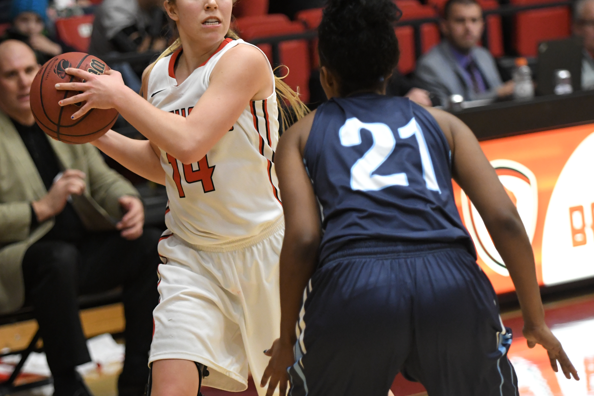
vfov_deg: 6.3
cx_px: 255
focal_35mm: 219
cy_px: 181
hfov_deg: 9.4
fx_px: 3606
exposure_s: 1/640
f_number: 2.8
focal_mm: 125
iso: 4000
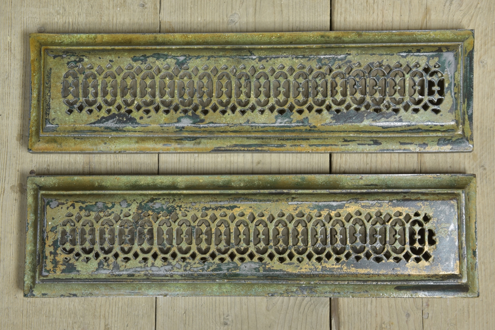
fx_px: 756
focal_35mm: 55
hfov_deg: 36.2
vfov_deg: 24.6
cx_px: 248
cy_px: 165
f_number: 8
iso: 1000
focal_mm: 55
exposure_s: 1/125
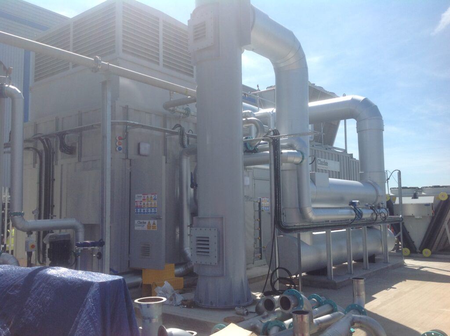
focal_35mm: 35
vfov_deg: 40.6
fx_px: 454
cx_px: 225
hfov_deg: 52.7
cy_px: 168
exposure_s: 1/2326
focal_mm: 4.28
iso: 50
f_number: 2.4
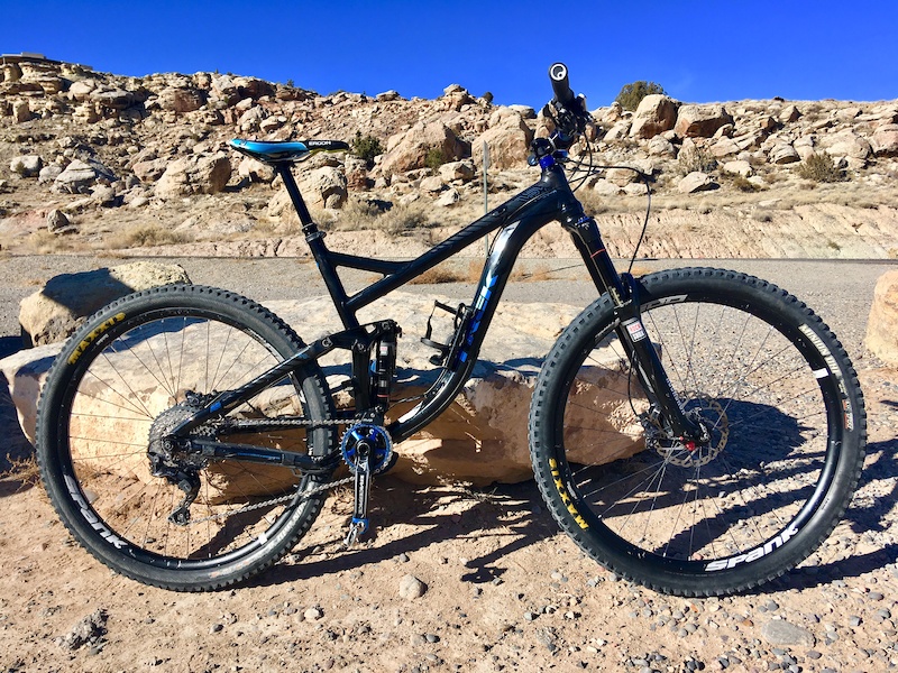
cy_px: 336
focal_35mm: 29
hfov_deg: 61.7
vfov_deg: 48.2
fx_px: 752
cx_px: 449
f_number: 2.2
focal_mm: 4.15
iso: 25
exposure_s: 1/1326
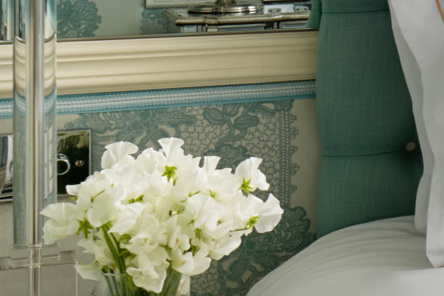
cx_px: 1254
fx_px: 1504
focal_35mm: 122
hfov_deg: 11.5
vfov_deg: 10.9
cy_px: -97
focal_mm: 21
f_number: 16
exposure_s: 1/250
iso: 100
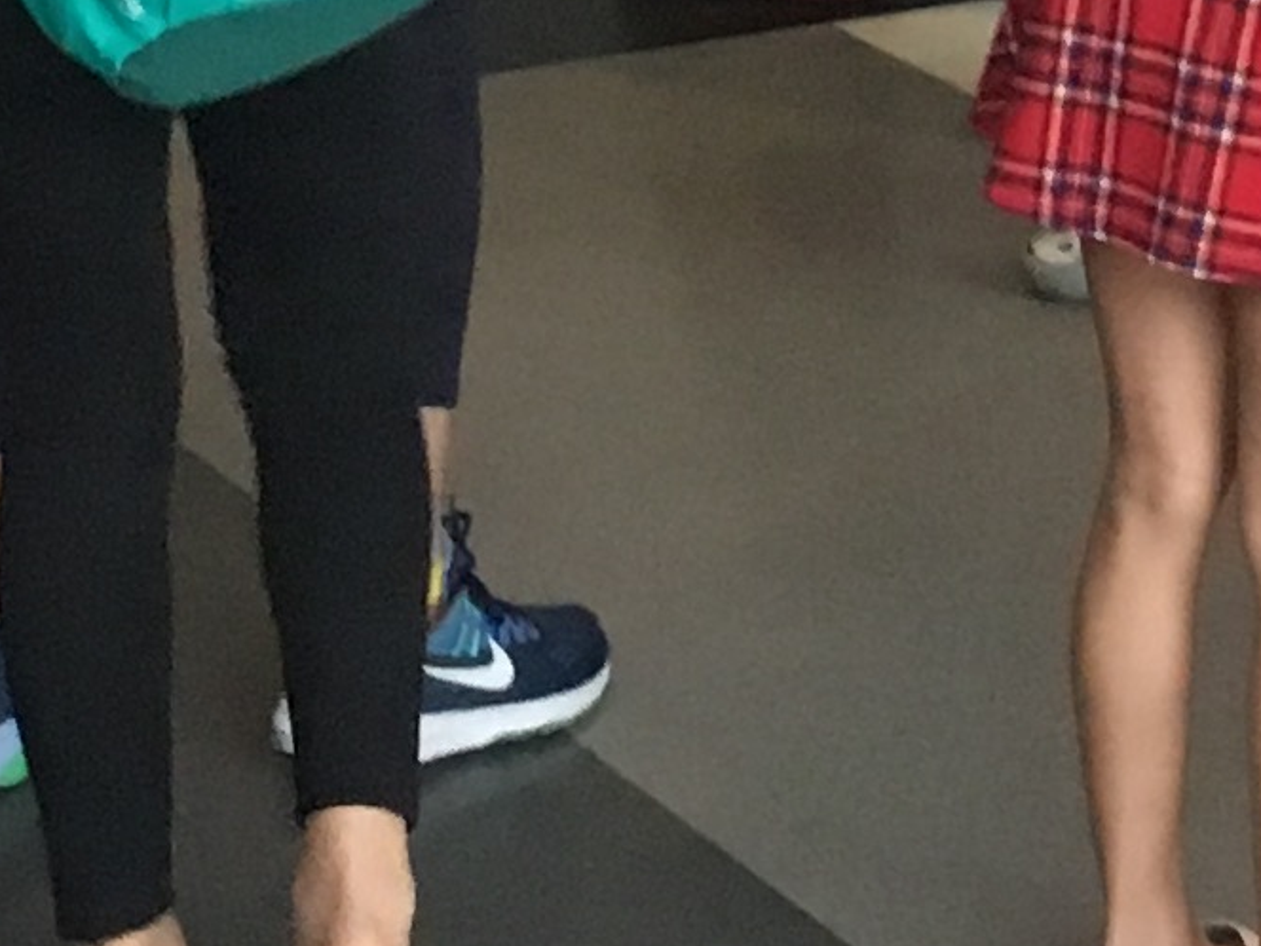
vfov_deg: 7.7
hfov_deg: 11.2
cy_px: -1510
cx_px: 712
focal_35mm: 176
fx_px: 6411
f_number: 2.2
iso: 250
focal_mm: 4.15
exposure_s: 1/33
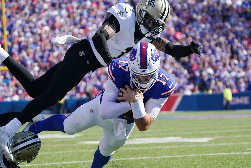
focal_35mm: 254
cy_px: 106
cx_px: 130
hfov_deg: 8.1
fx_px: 1771
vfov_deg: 5.4
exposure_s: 1/1600
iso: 400
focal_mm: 200
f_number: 6.3
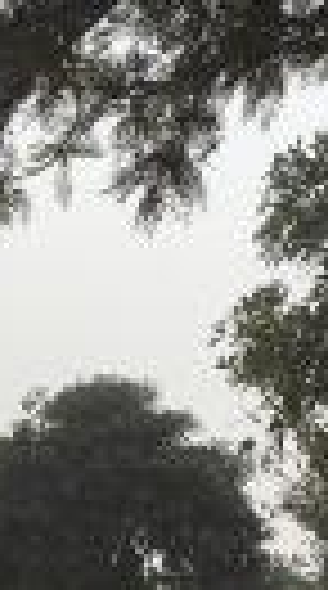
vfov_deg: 15.6
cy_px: 824
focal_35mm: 129
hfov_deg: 9.1
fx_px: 2009
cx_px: -155
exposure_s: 1/3497
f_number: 2.2
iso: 25
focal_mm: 4.15
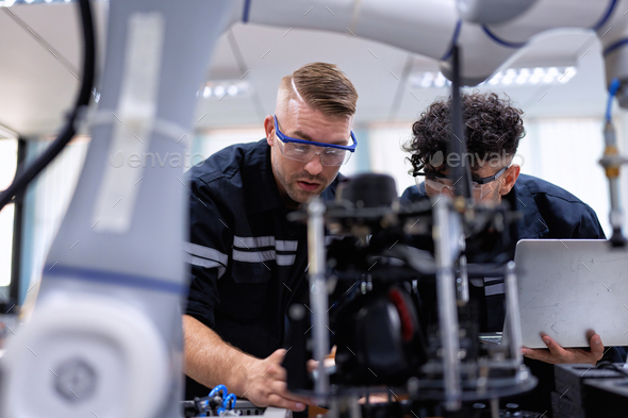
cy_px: 209
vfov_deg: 37.8
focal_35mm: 35
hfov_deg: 54.4
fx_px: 610
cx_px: 314
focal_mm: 35
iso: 1000
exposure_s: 1/1000
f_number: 1.4
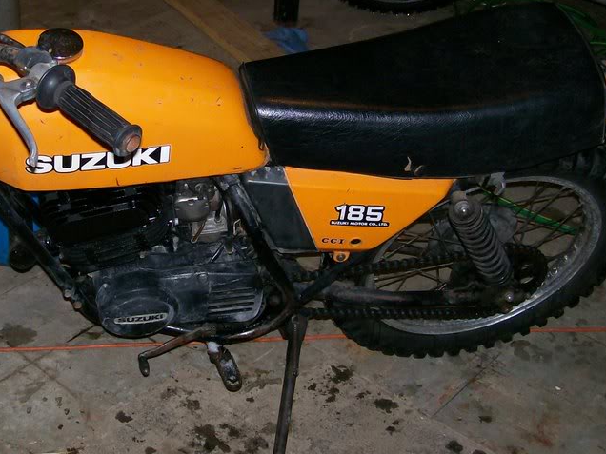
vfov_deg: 25.1
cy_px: 165
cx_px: 178
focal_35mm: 58
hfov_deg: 32.8
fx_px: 1015
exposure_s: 1/64
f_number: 2.7
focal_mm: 6
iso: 140
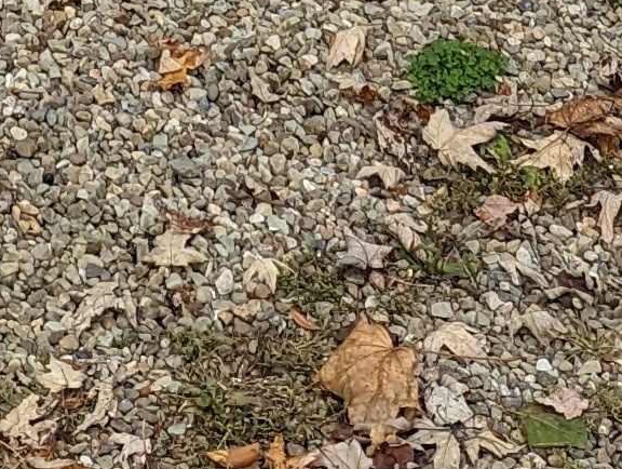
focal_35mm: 170
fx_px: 3060
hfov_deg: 11.4
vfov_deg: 7.5
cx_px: -103
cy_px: -1046
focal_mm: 6.81
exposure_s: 1/1088
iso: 47
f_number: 1.85
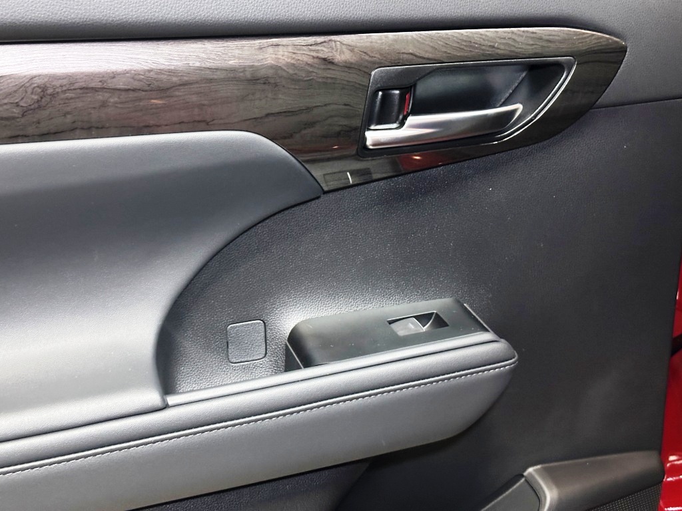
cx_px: 341
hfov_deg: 39.7
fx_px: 946
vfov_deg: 30.3
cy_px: 256
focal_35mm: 48
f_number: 1.78
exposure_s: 1/24
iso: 640
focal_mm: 6.86
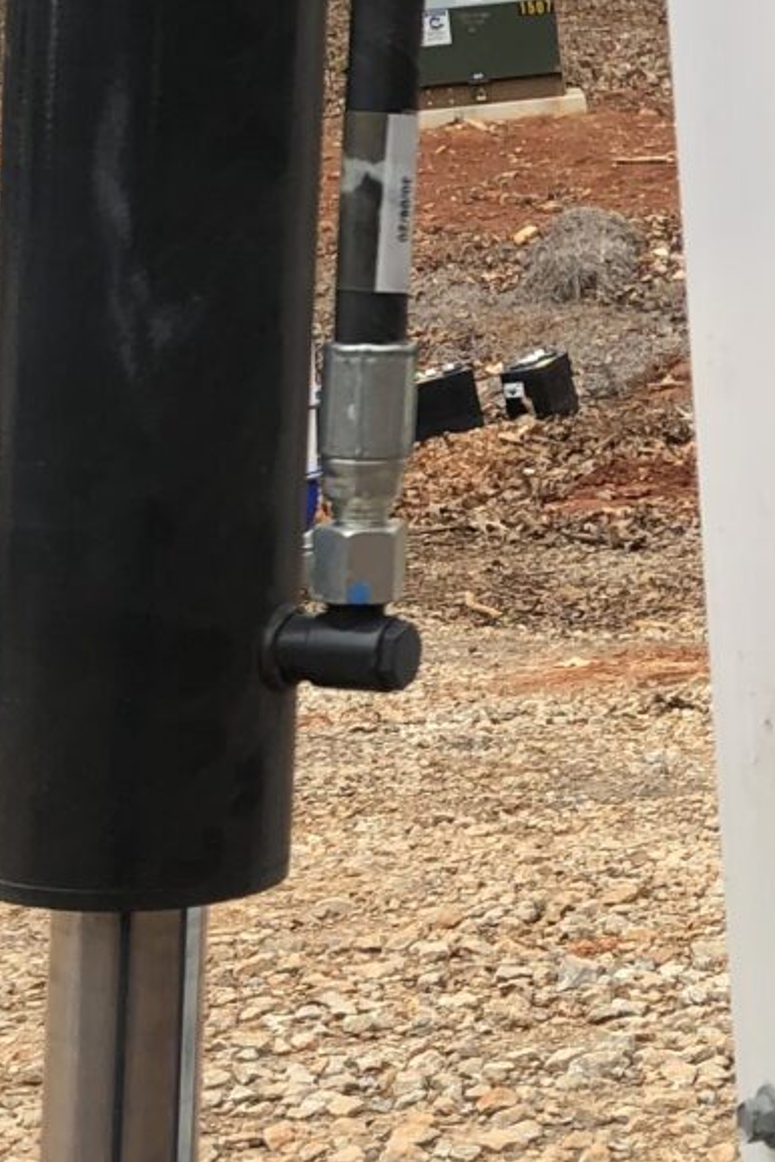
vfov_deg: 19.6
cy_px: 185
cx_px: 1367
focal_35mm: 103
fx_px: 3326
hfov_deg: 12.3
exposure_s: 1/248
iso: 20
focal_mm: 3.99
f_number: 1.8
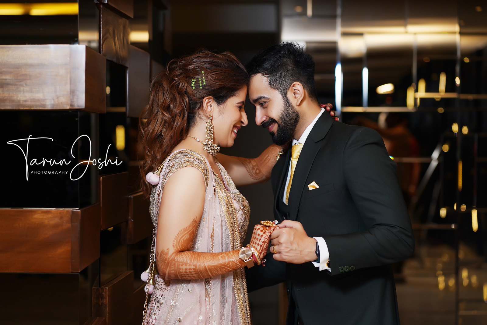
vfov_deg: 16.1
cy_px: 162
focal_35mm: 85
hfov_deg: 23.9
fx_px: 1150
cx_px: 244
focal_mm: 85
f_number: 3.2
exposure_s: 1/200
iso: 320
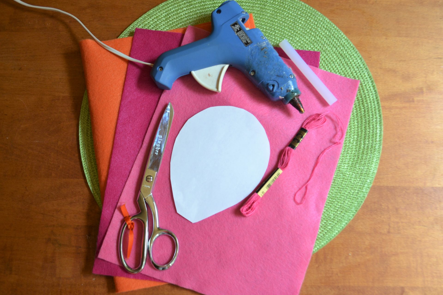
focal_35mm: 36
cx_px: 222
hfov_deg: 53.1
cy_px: 148
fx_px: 443
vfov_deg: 36.9
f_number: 5.6
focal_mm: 24
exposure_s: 1/60
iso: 400
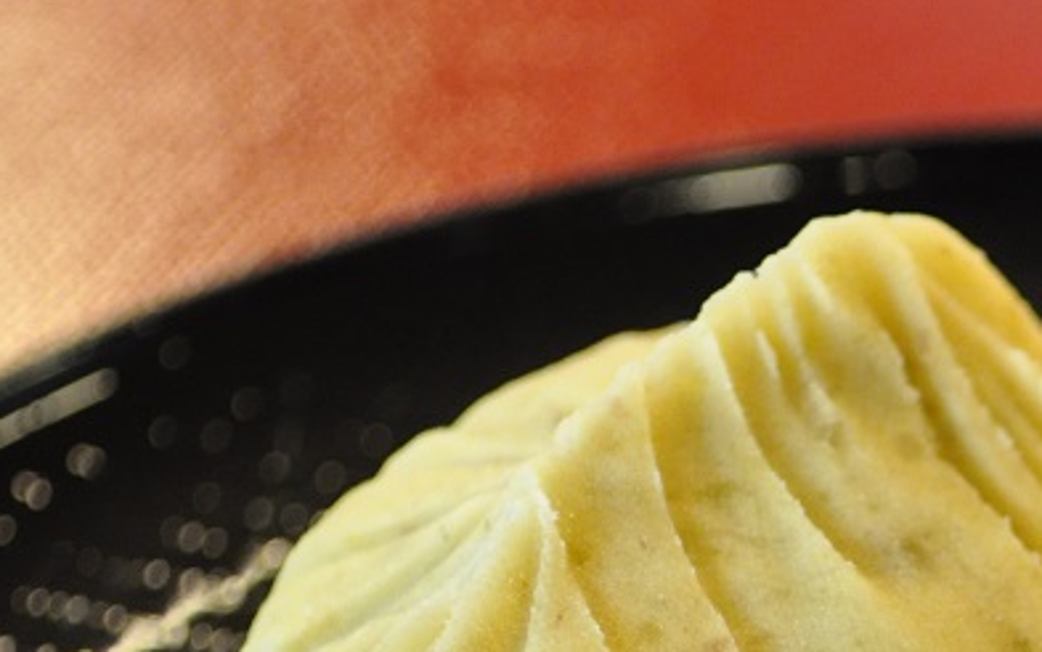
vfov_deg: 6.8
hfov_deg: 10.9
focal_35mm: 190
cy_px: 948
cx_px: 1184
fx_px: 5398
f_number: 5
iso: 1250
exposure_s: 1/30
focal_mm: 38
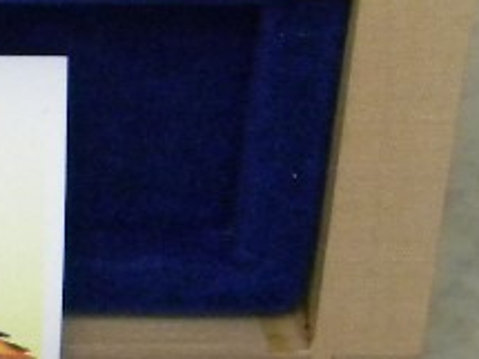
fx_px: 5338
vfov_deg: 3.8
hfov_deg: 5.1
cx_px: -379
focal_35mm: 386
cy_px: 419
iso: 400
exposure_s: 1/27.6
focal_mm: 15.1
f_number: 4.5
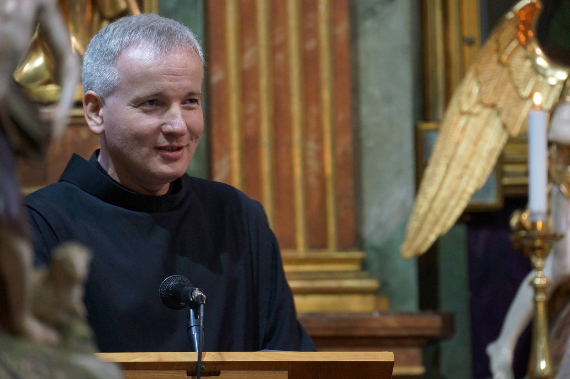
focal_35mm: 295
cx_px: 285
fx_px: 4666
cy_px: 190
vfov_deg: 4.6
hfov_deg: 7.0
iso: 3200
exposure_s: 1/30
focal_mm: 197
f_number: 6.3
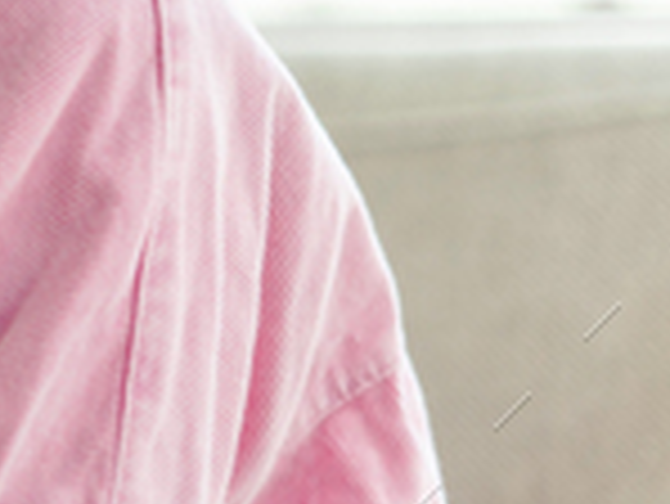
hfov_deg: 9.8
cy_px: -371
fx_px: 3680
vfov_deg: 7.6
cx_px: -544
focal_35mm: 190
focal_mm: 50
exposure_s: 1/250
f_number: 2
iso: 320
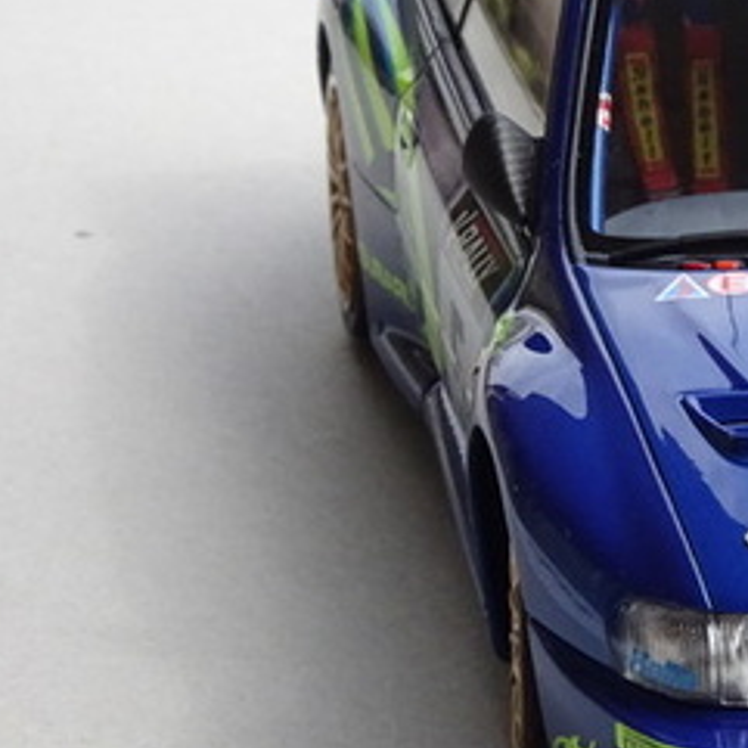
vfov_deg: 10.2
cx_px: 906
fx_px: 4180
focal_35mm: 171
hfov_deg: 10.1
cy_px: 379
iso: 400
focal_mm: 12.42
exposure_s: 1/400
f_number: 8
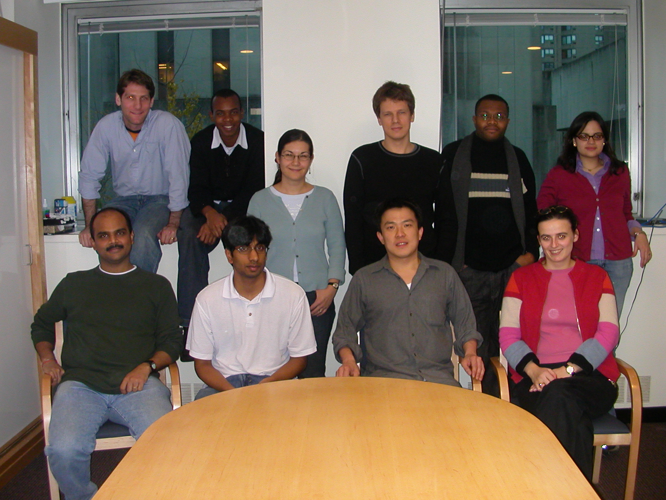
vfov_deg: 38.7
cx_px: 333
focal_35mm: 37
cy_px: 250
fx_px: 712
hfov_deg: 50.1
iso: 147
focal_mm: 5.6
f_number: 2.7
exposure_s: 1/59.9
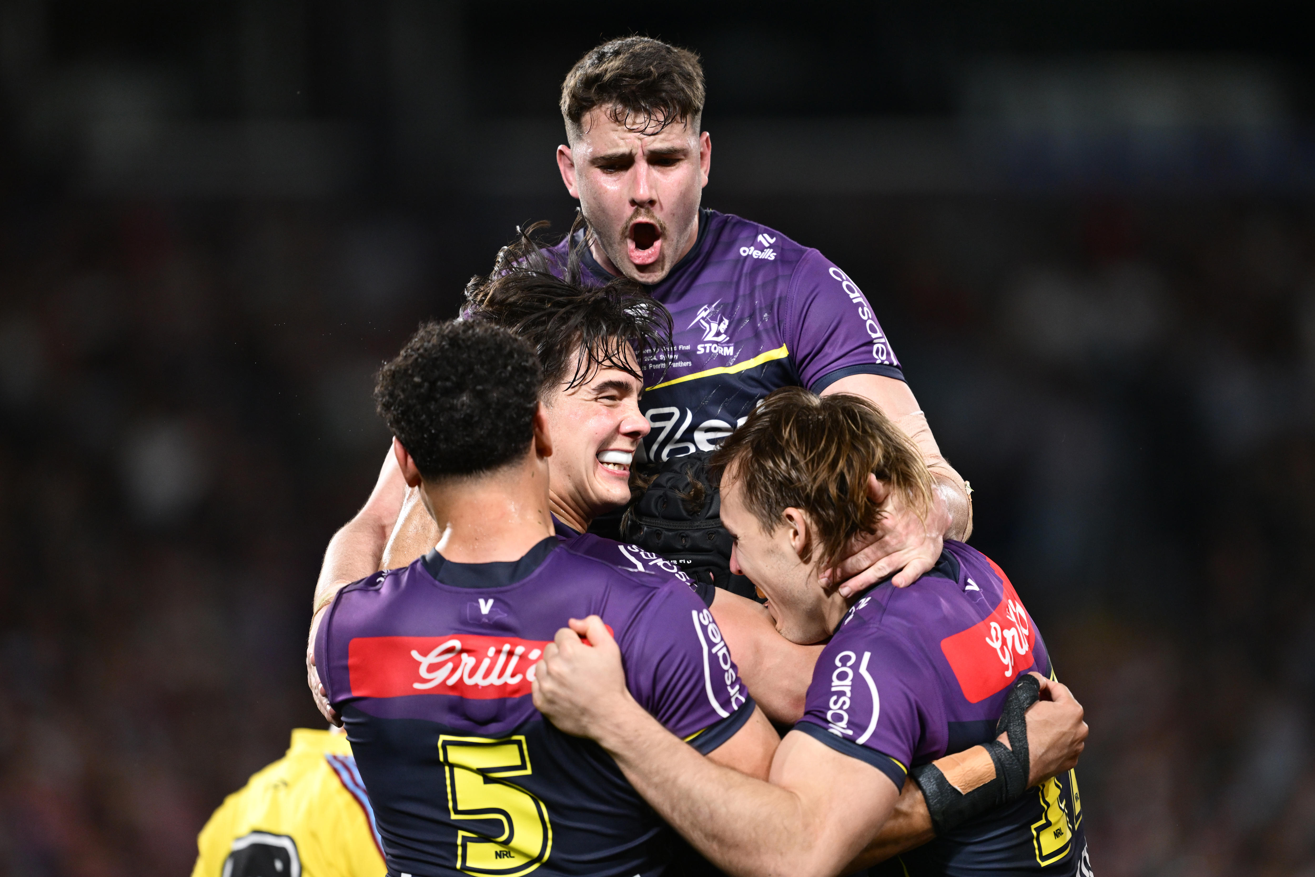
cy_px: 438
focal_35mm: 400
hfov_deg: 5.2
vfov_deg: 3.4
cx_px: 658
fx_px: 14610
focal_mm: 400
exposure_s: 1/1773
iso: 2000
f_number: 2.8
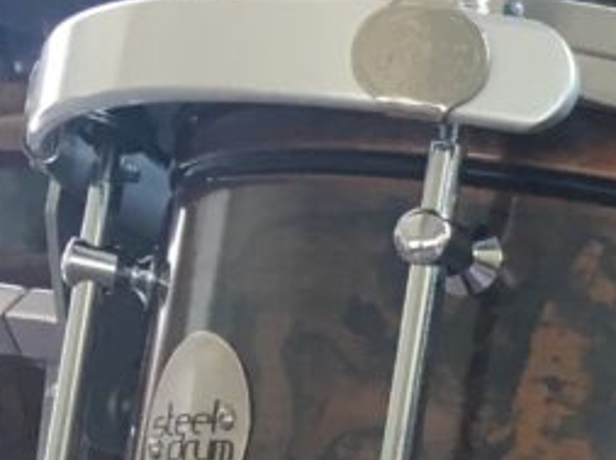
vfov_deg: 9.5
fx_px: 2612
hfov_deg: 11.2
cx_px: 1502
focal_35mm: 147
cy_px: 859
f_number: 2.2
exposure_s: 1/33
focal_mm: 4.15
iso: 50
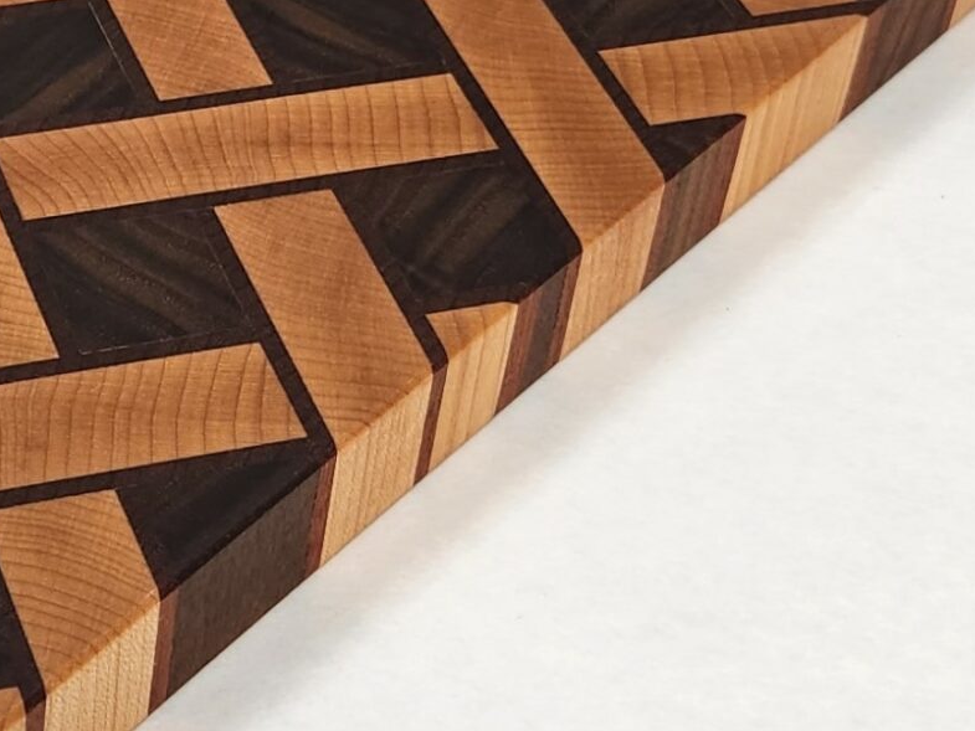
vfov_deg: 18.6
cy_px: -141
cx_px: -311
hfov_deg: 23.0
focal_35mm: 75
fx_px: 2113
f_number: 1.8
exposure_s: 1/120
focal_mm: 5.4
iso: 40
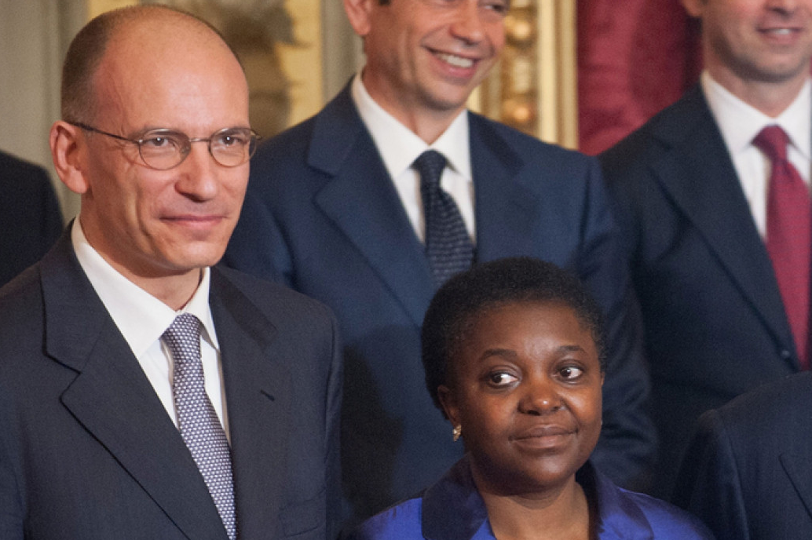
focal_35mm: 297
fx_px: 6694
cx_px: 492
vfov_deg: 4.6
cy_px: 398
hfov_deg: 6.9
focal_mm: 200
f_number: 3.5
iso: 2000
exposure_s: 1/160
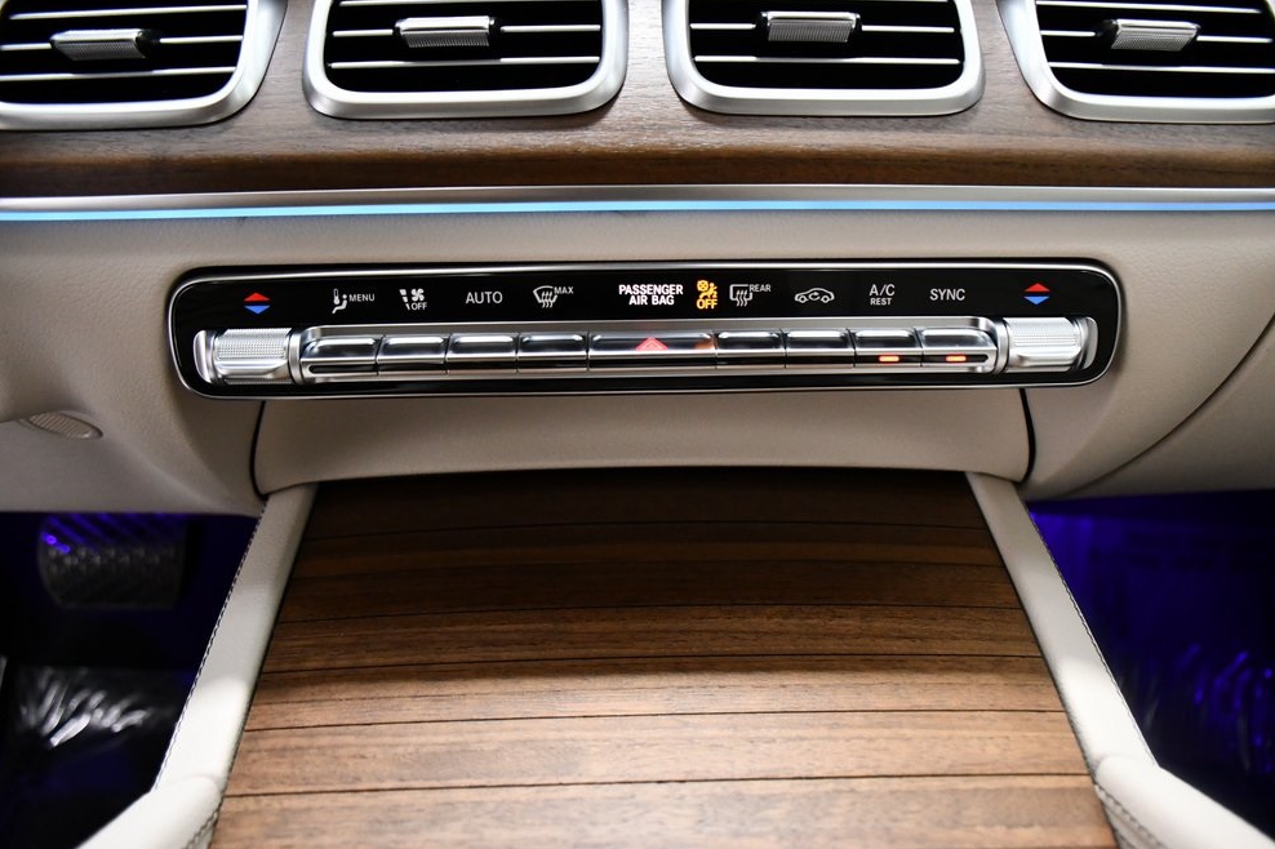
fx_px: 991
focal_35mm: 28
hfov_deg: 65.5
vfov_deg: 46.4
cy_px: 417
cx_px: 647
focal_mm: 18
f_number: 3.5
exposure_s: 1/80
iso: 3200
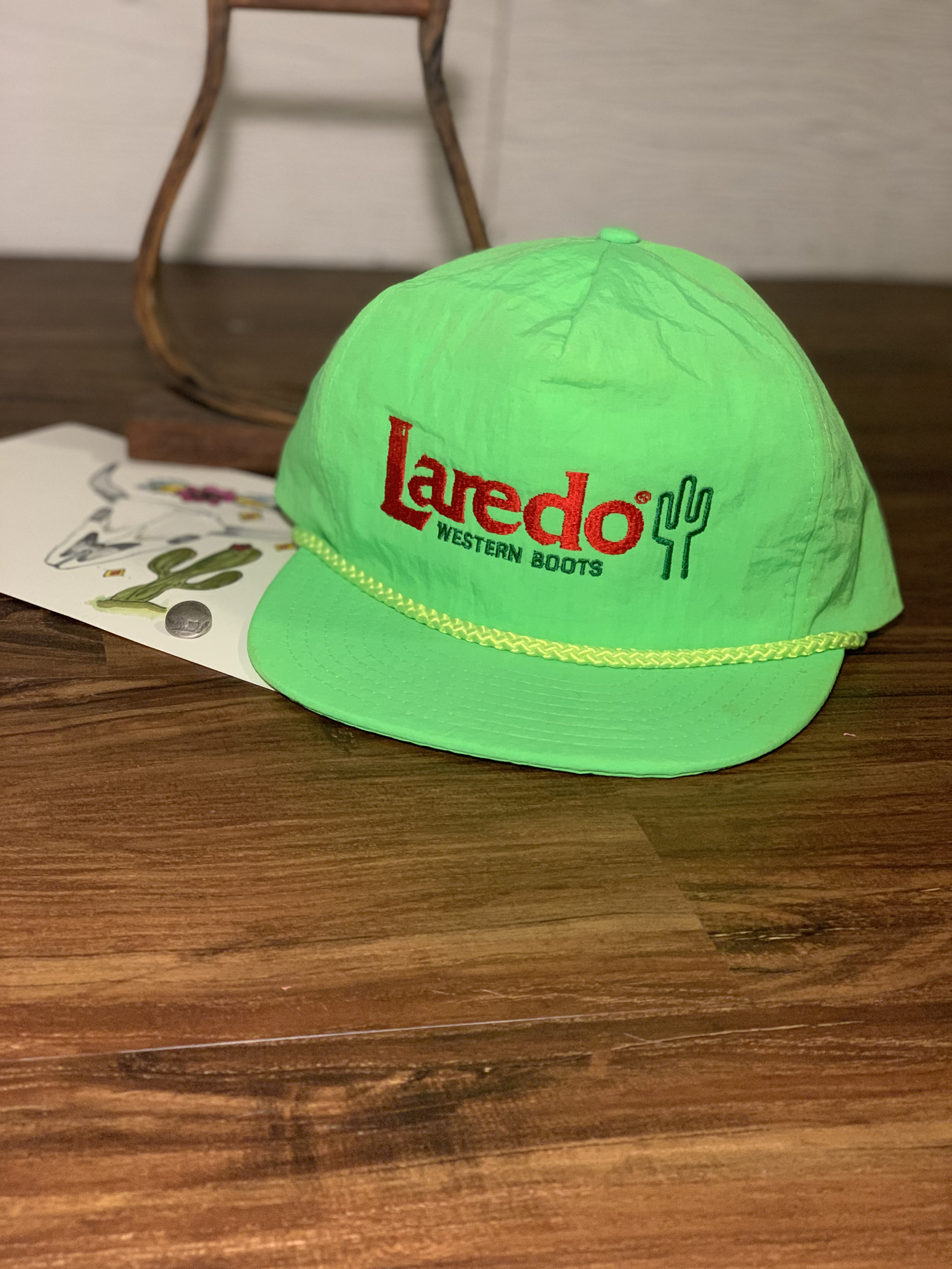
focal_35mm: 52
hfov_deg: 28.0
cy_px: 634
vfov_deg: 36.8
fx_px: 1907
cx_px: 476
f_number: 2.4
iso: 200
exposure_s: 1/60
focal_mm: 6
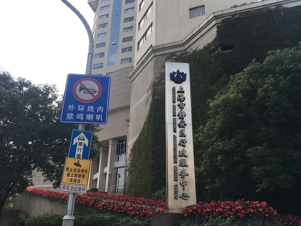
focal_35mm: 29
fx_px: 252
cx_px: 150
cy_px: 113
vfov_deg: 48.2
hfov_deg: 61.7
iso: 25
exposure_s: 1/1350
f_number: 2.2
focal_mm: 4.15
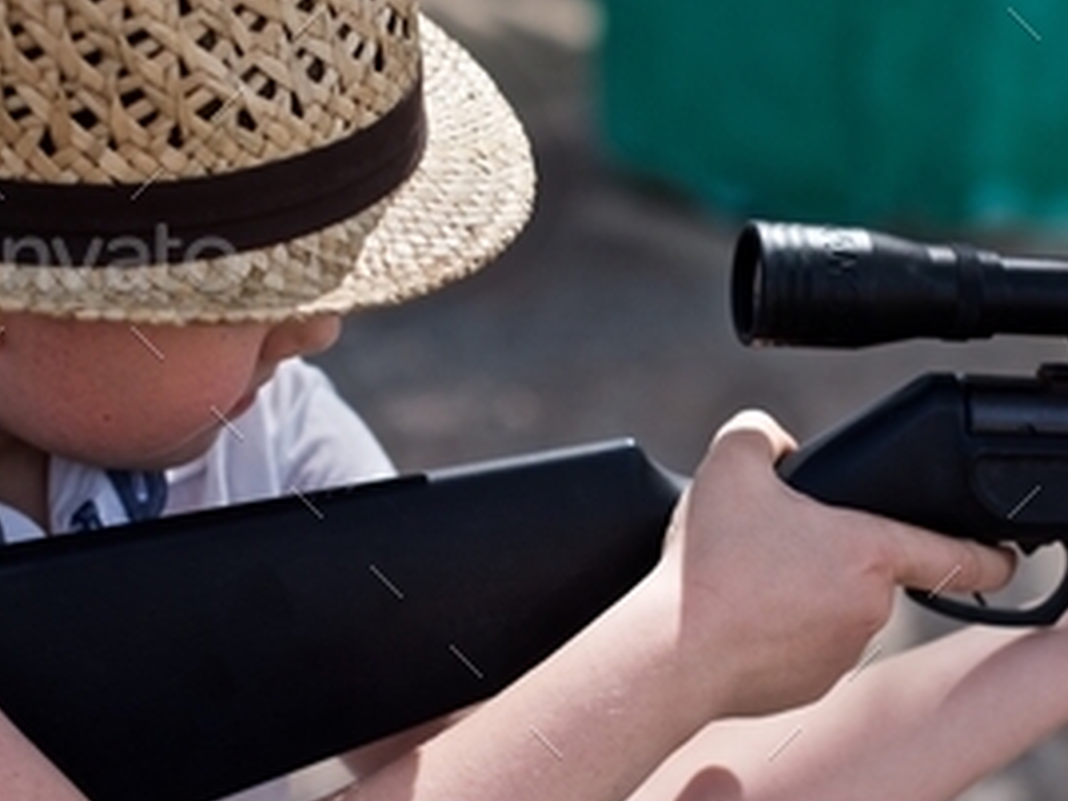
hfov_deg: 18.5
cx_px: 646
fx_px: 3270
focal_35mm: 106
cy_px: 450
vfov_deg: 14.0
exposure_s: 1/4000
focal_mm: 50
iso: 100
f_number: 2.8
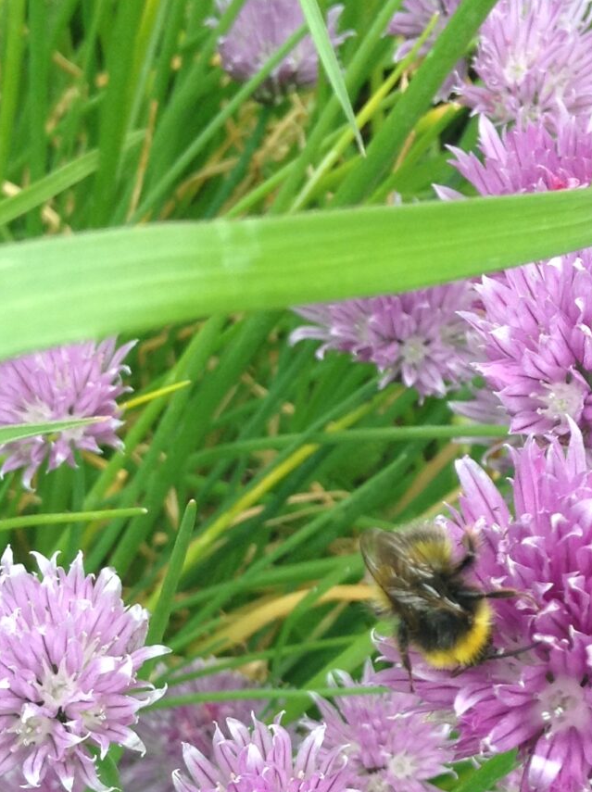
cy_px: 622
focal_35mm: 79
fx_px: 1805
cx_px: 335
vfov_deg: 24.4
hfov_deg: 18.6
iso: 25
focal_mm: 3.3
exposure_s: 1/189
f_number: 2.4
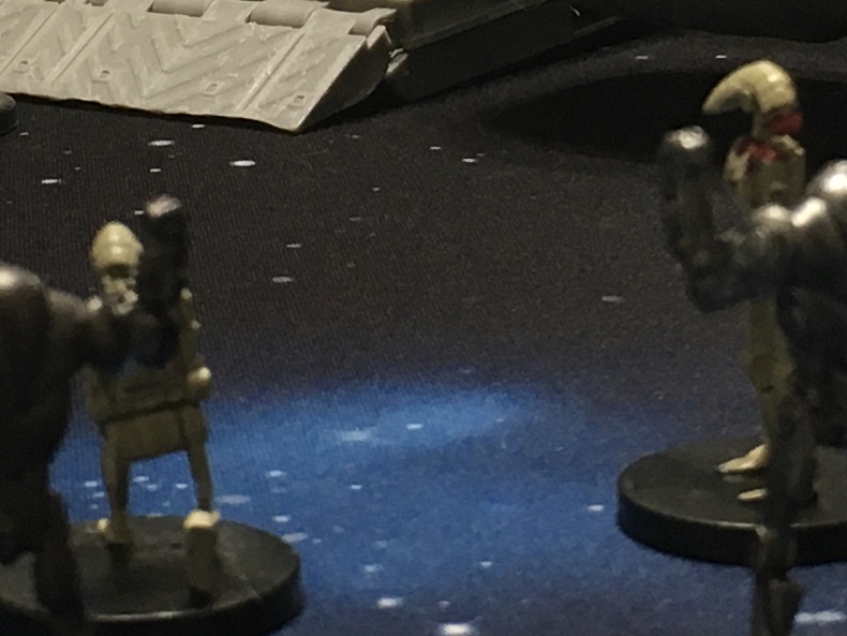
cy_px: 5
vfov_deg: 10.0
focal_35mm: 148
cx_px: 627
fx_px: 3622
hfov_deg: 13.3
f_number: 2.2
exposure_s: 1/30
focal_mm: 4.15
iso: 80
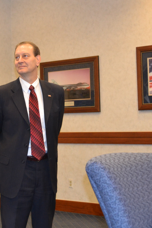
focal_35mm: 90
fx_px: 570
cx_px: -40
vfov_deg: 22.6
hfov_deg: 14.6
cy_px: 94
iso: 1600
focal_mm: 29
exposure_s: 1/60
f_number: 4.5
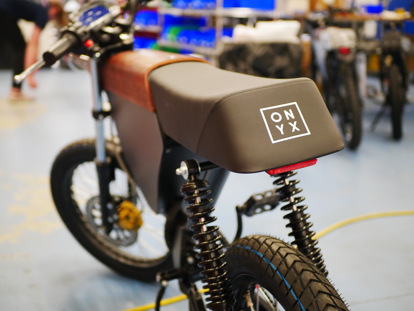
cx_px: 207
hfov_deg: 38.2
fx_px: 598
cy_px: 156
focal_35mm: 50
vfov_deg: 29.1
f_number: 1.7
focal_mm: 25
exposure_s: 1/60
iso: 400
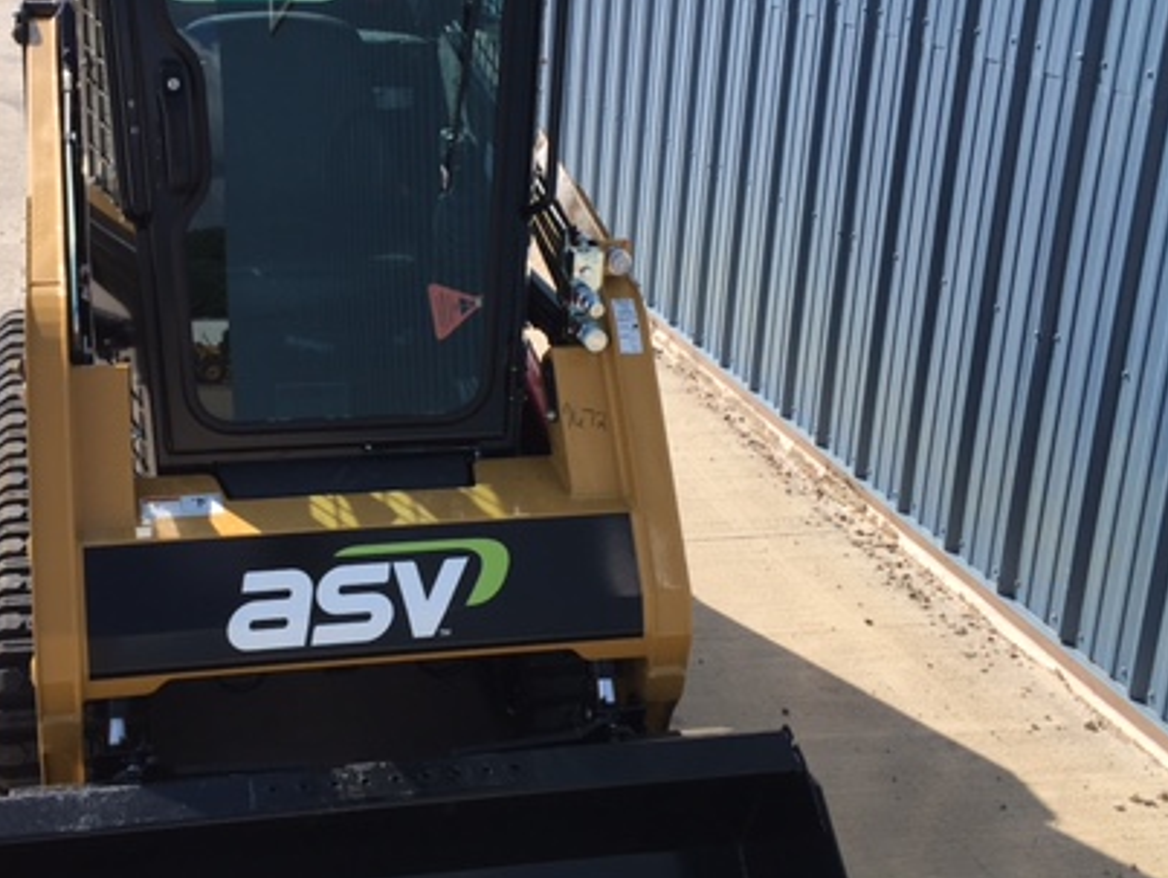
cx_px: 368
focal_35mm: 46
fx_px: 1554
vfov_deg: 31.5
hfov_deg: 40.6
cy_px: 391
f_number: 2.2
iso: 25
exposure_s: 1/1425
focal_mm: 4.15
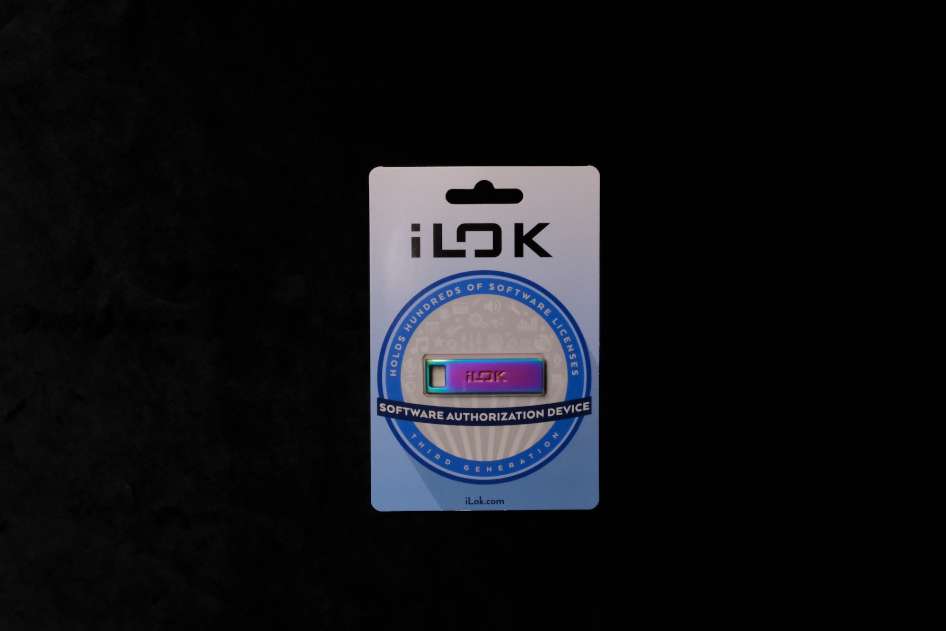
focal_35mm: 35
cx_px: 473
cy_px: 316
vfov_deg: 37.8
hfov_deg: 54.4
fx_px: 920
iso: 3200
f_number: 10
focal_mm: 23
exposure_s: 1/250
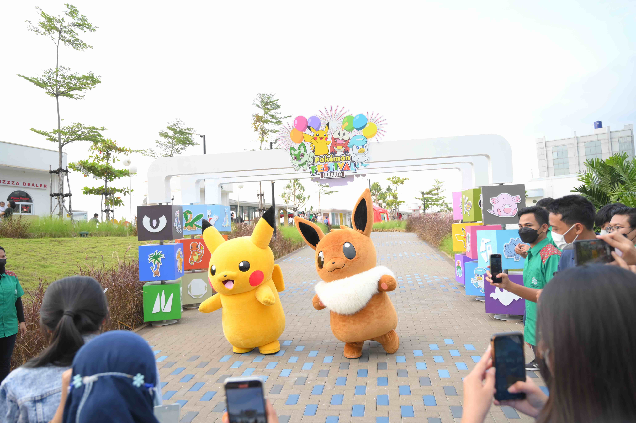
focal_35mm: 26
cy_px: 212
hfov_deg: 70.5
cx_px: 318
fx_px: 450
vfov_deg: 50.3
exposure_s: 1/160
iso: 320
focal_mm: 25.5
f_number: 4
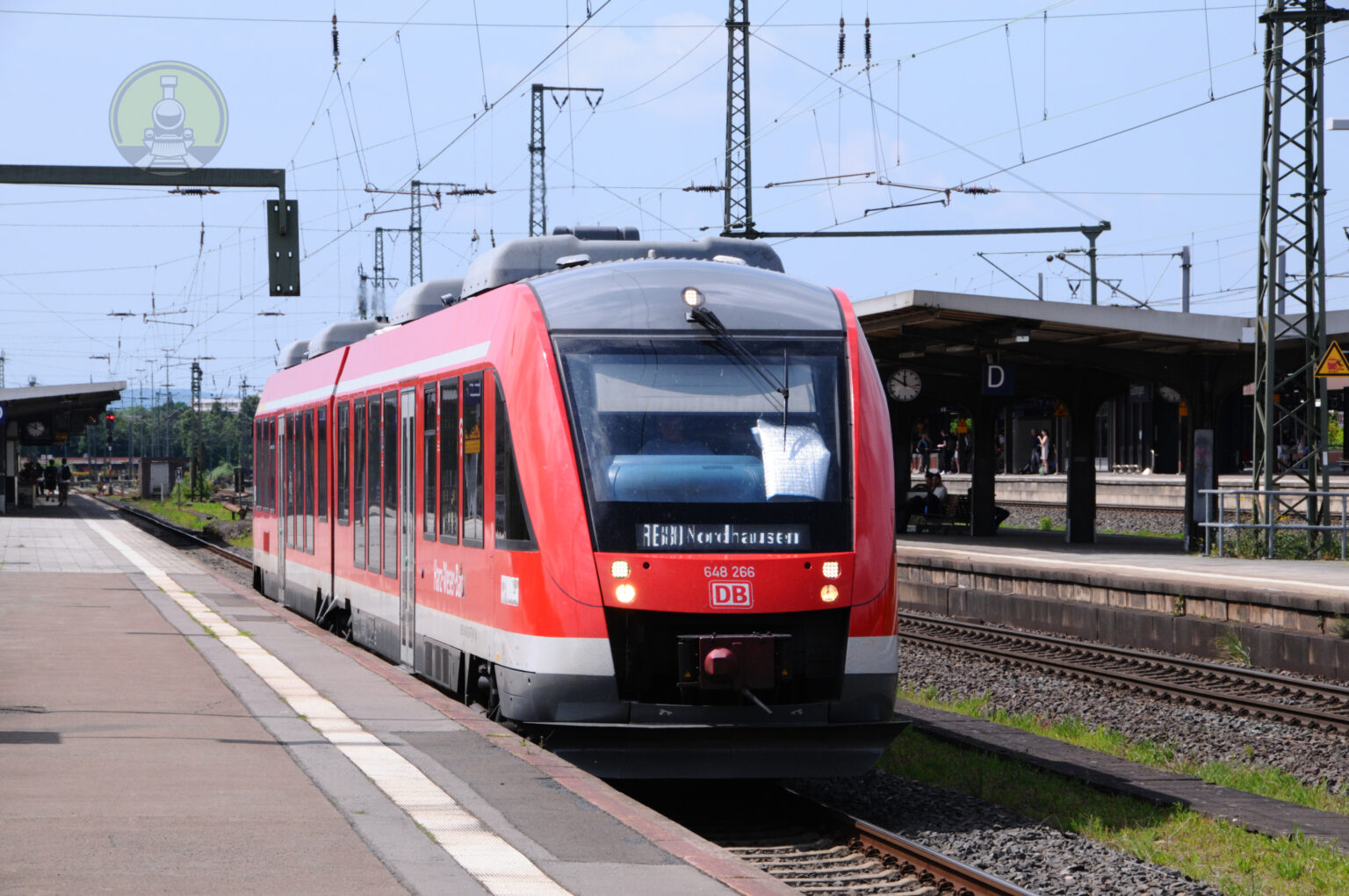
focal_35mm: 123
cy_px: 448
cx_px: 674
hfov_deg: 16.7
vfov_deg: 11.1
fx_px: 4603
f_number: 16
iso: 400
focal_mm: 82
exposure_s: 1/400
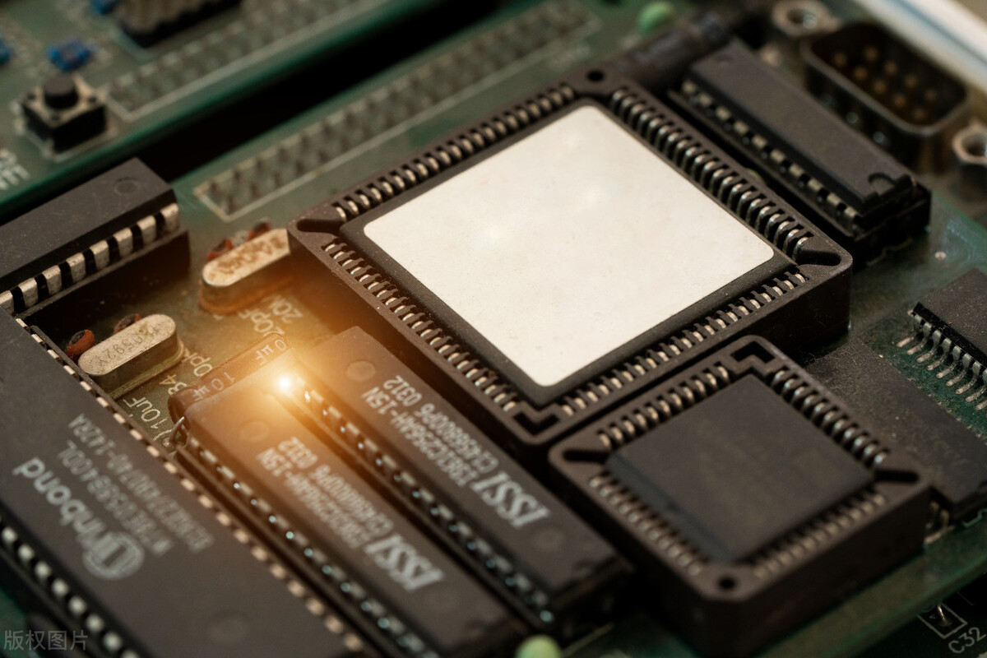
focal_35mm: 90
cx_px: 494
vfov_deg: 15.2
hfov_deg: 22.6
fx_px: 2467
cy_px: 329
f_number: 8
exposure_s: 1/40
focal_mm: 90
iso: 1250
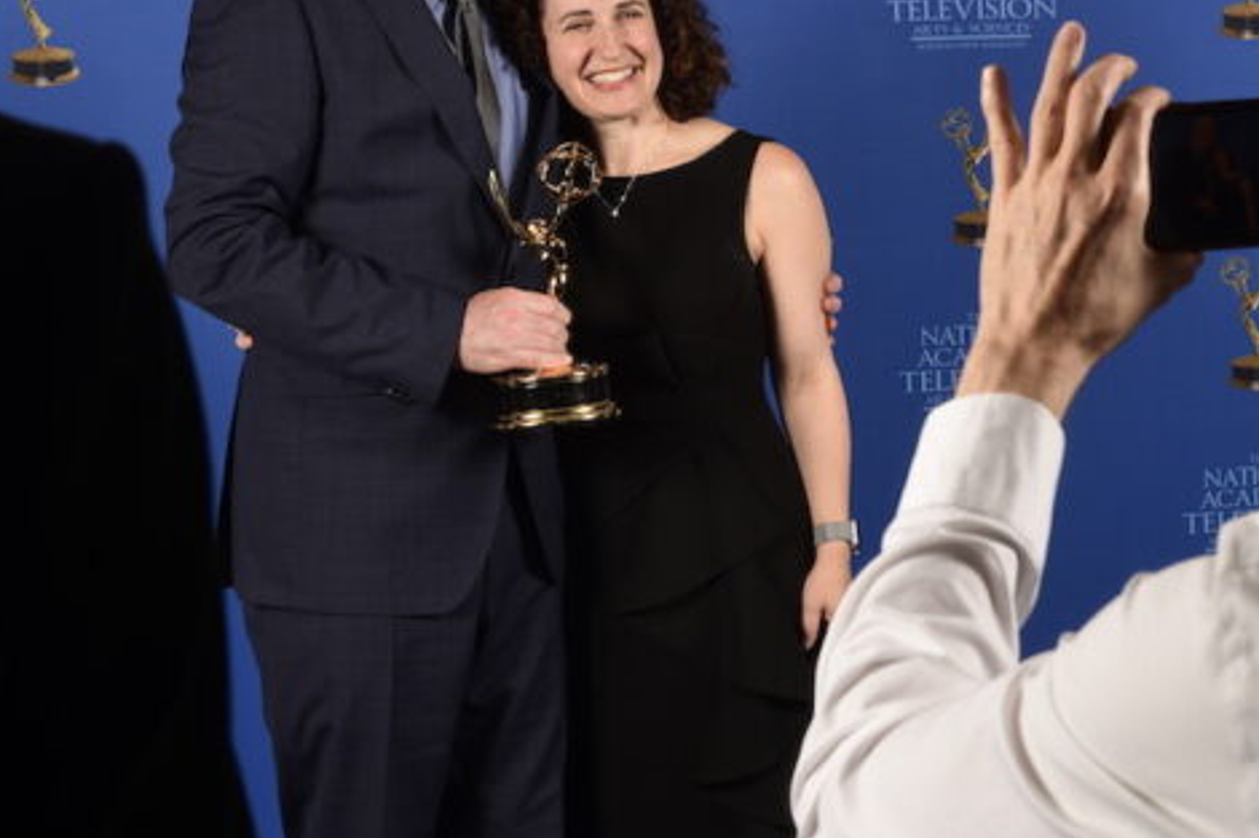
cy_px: 228
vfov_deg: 13.9
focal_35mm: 98
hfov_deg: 20.8
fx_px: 3426
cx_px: 688
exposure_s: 1/60
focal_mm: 60
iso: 400
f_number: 14
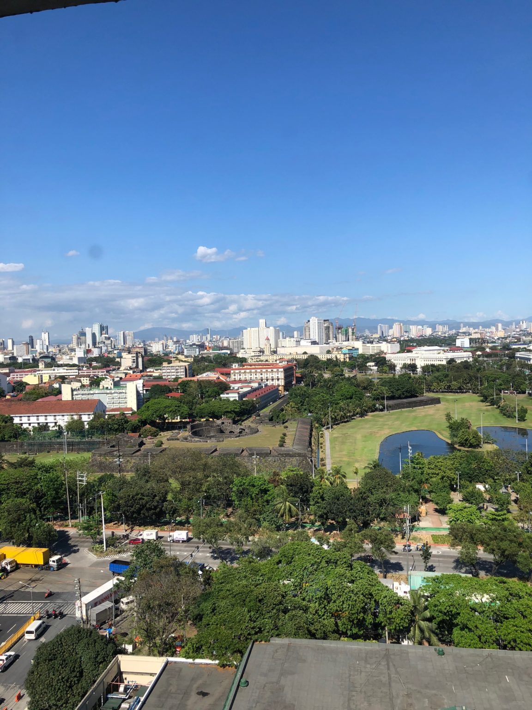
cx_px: 266
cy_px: 355
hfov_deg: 49.7
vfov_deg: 63.4
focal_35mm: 28
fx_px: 574
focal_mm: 3.99
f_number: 1.8
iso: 20
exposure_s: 1/2000
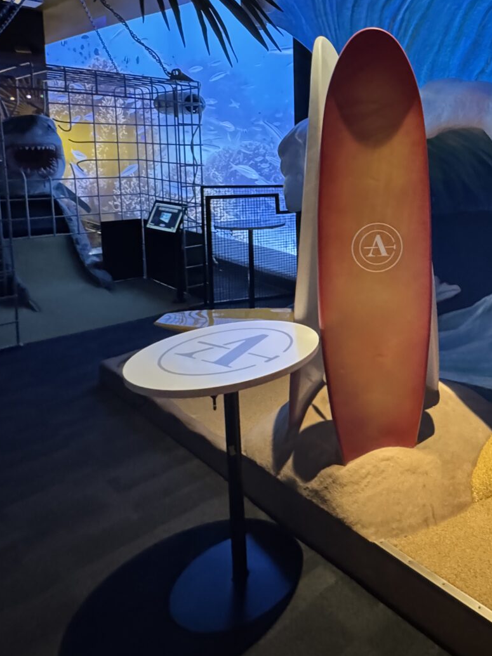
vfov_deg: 65.1
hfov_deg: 44.0
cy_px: 206
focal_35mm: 26
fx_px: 493
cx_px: 509
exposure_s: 1/40
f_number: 2.2
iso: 1600
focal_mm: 2.22
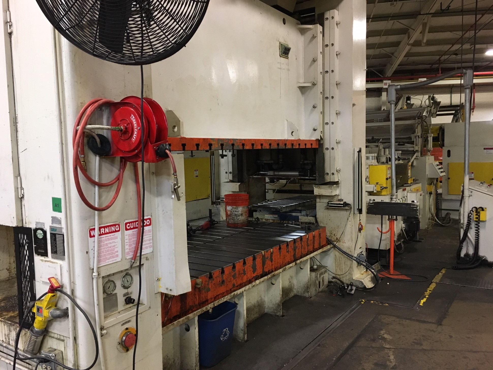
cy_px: 185
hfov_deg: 61.7
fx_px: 413
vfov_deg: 48.2
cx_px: 246
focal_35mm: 29
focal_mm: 4.15
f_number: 2.2
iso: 160
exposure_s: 1/30
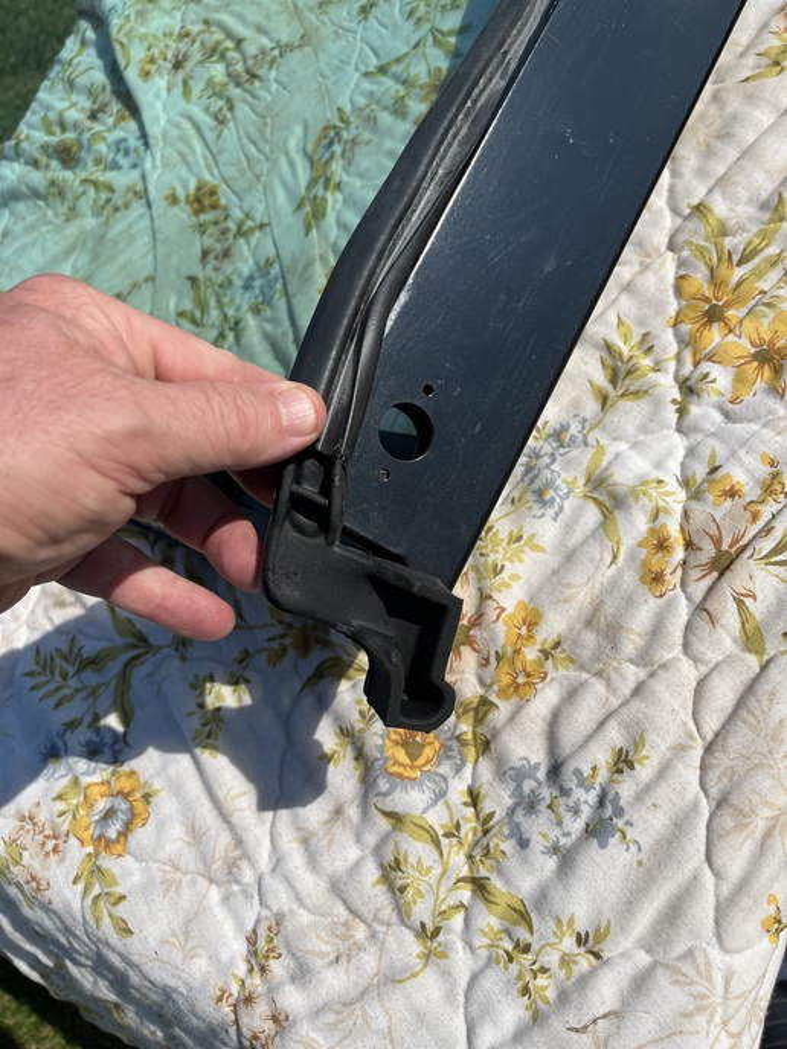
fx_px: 788
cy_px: 524
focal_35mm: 26
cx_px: 394
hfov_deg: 53.1
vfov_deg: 67.3
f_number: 1.6
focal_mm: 5.1
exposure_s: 1/6897
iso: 50
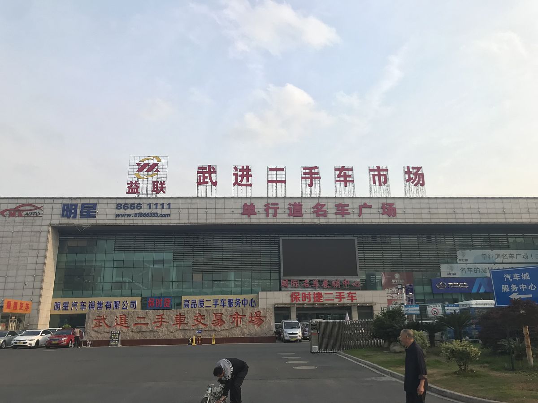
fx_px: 435
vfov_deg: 49.7
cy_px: 202
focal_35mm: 28
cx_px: 269
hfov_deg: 63.4
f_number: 1.8
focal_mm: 3.99
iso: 20
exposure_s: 1/699
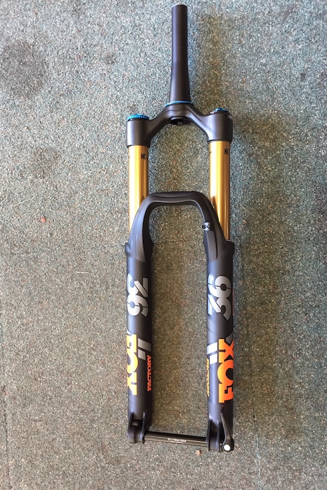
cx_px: 147
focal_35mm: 31
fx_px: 422
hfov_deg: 42.3
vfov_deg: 60.3
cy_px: 246
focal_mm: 4.15
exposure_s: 1/30
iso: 100
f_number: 2.2
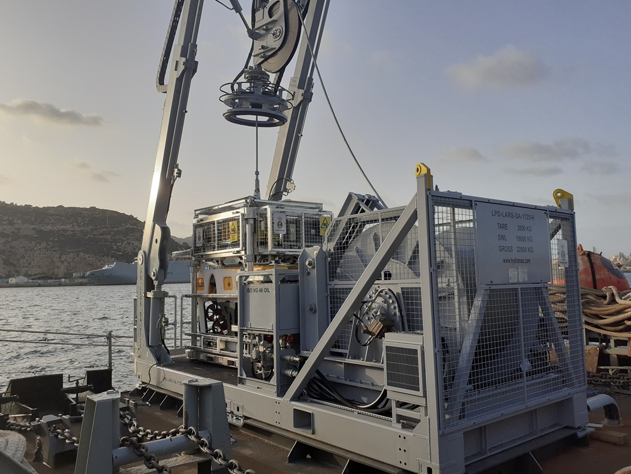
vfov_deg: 49.8
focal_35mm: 28
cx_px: 306
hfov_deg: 63.4
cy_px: 242
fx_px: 511
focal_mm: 3.6
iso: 40
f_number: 1.9
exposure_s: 1/1185
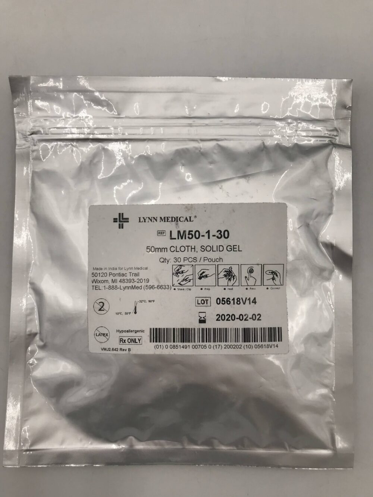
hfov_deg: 49.8
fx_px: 402
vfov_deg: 63.4
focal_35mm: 28
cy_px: 248
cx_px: 186
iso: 25
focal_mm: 3.99
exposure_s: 1/60
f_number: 1.8
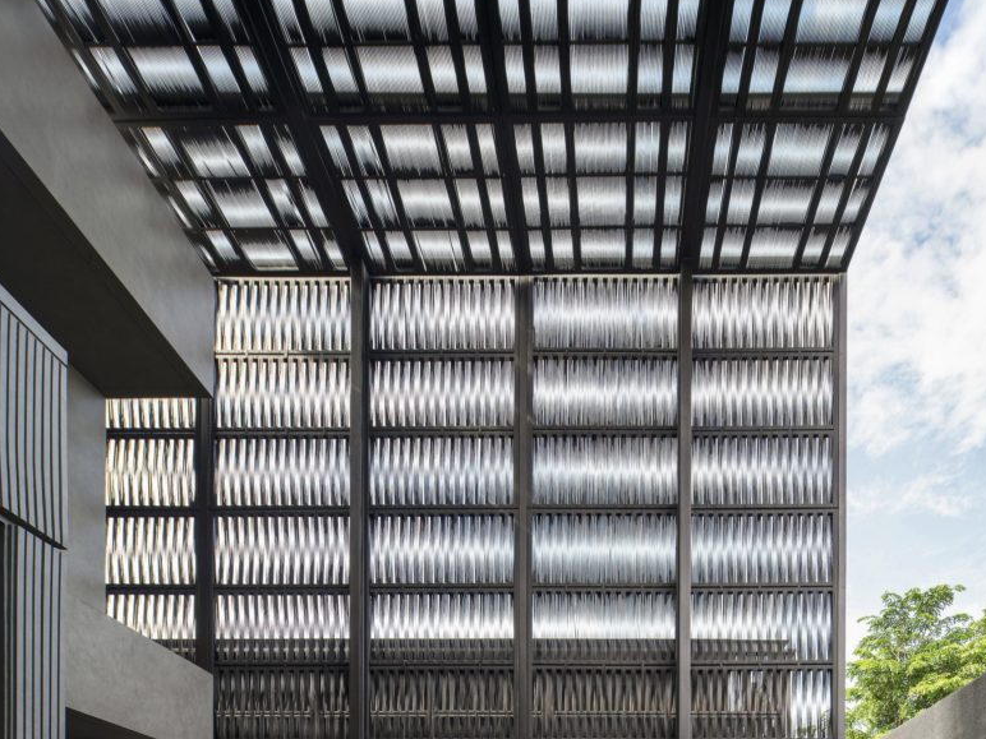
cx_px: 496
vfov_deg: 47.0
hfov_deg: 69.4
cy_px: 717
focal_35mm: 25
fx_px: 712
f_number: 8
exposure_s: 1/80
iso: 100
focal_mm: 17
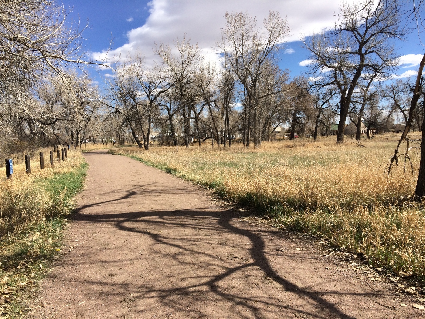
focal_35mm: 29
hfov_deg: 61.7
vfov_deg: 48.2
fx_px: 356
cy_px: 160
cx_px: 212
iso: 32
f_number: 2.2
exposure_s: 1/2283
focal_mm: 4.15
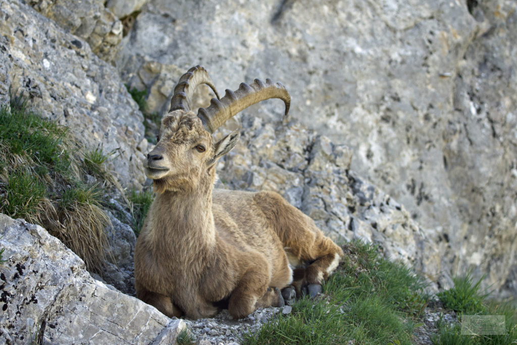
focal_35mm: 225
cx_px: 258
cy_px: 172
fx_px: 3231
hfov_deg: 9.1
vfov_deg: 6.1
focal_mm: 150
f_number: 5
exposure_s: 1/500
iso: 400
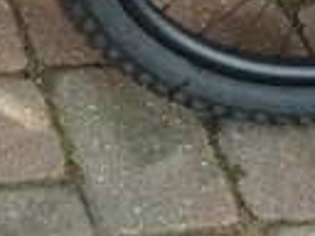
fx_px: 1647
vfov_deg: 7.8
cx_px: -231
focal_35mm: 181
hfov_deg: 10.4
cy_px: -238
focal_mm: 4.15
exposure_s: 1/165
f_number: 2.2
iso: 32
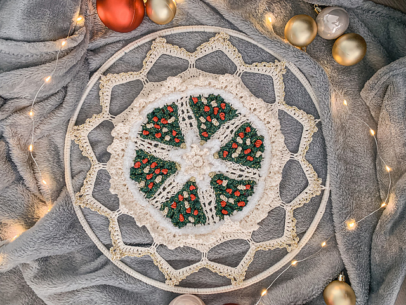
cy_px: 152
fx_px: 305
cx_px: 203
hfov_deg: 67.3
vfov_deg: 53.1
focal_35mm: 26
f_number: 1.8
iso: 160
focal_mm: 4.25
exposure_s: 1/60
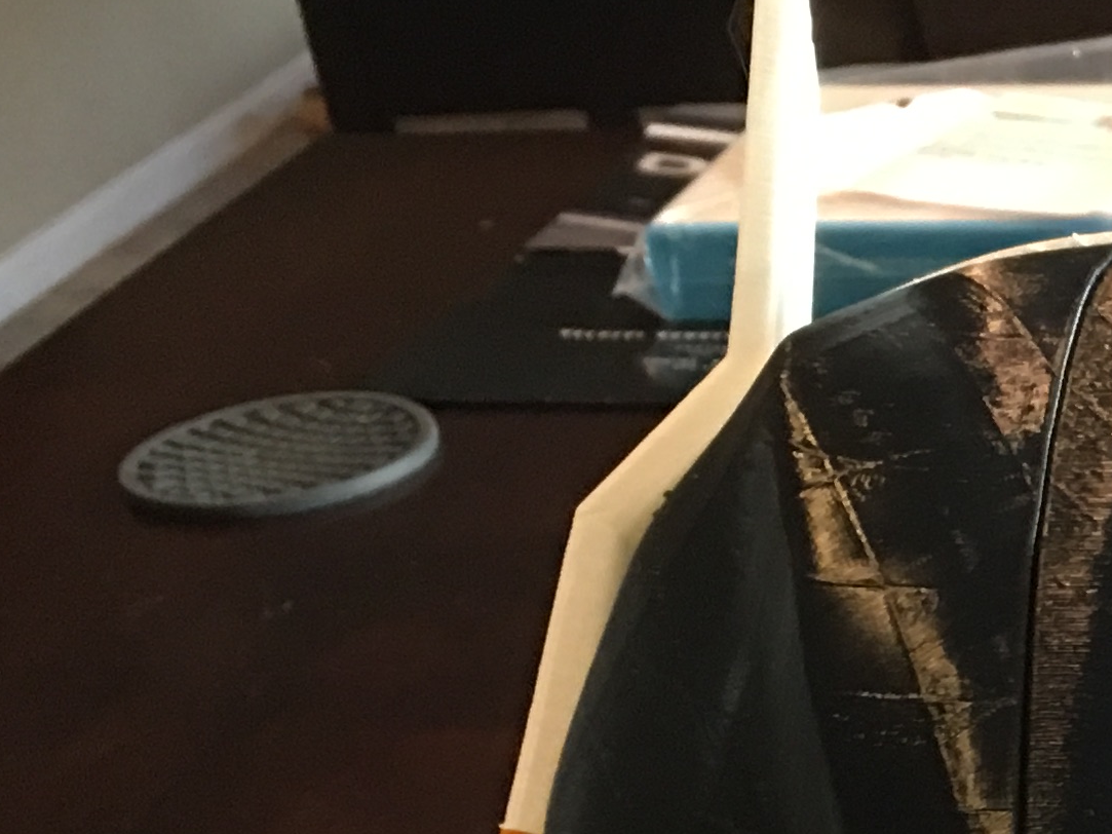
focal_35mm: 108
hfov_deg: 16.0
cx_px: 1861
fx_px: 3469
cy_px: 1050
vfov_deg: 13.3
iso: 80
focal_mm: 4.15
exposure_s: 1/8
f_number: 2.2
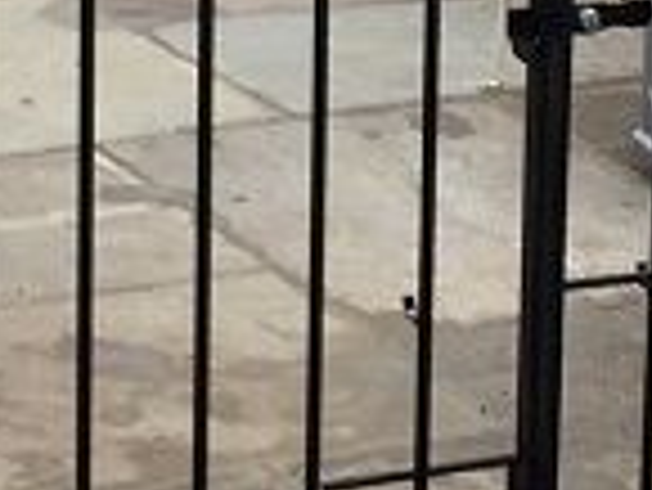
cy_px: -153
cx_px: 495
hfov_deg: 9.9
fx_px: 3770
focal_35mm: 200
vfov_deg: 7.4
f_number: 2.2
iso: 40
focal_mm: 4.15
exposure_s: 1/50
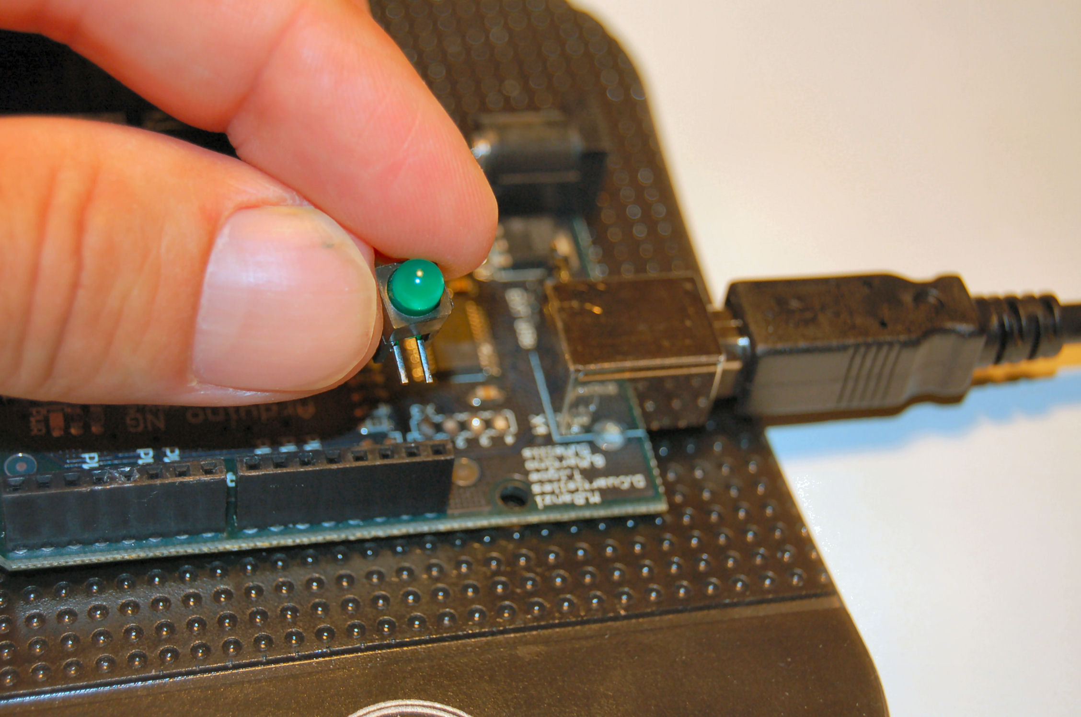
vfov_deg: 16.5
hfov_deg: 24.7
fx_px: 2473
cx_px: 540
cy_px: 358
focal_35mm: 82
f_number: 5.6
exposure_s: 1/60
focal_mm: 55
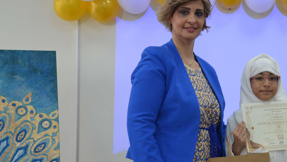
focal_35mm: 82
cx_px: 214
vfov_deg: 14.7
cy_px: 70
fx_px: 624
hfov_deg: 25.6
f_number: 4.2
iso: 400
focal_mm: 30
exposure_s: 1/60
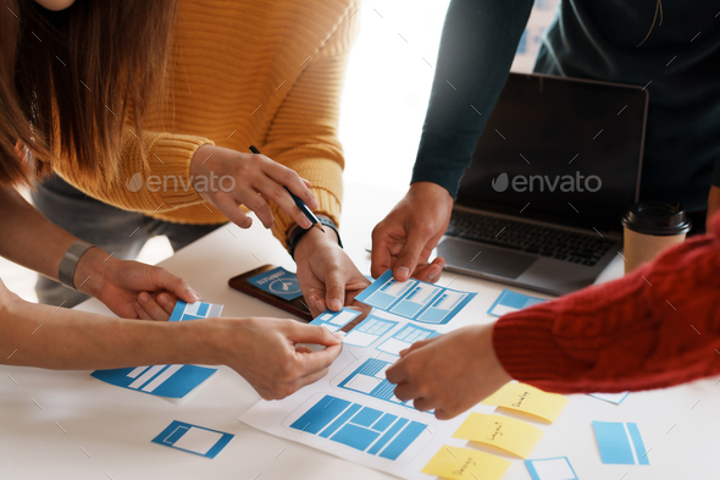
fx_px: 1000
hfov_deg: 39.6
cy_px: 240
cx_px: 360
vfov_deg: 27.0
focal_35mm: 50
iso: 200
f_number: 2.8
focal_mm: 50
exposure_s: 1/250
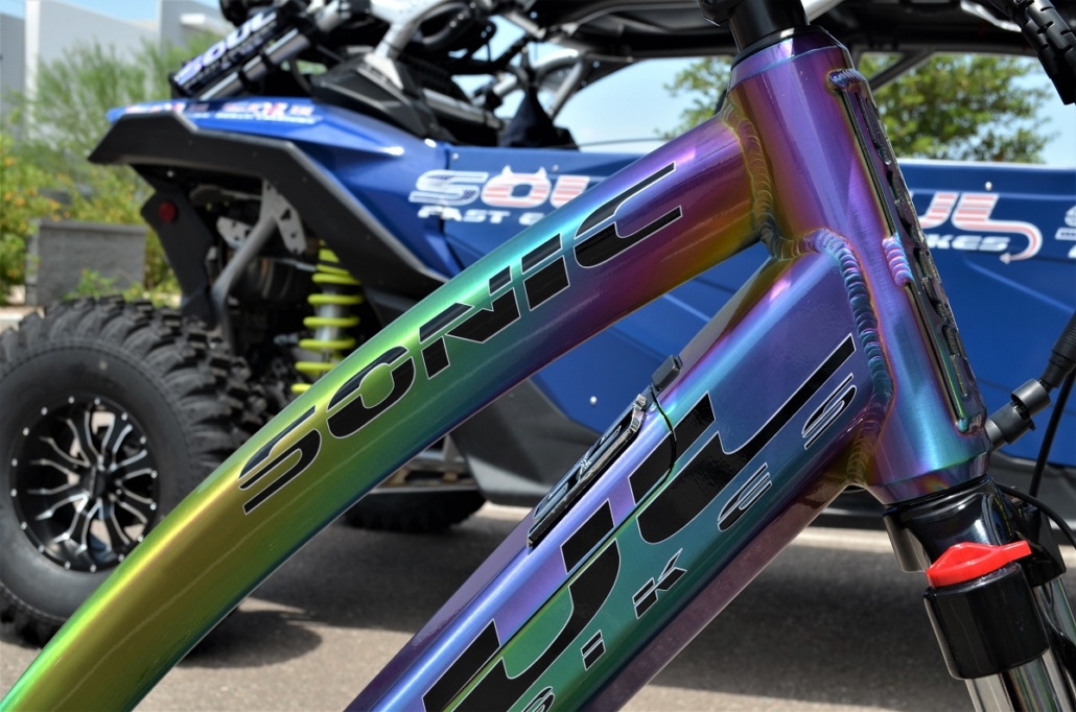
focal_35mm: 45
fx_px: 1342
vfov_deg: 29.7
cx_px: 538
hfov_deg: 43.7
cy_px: 356
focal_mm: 30
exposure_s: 1/250
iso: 200
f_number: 8
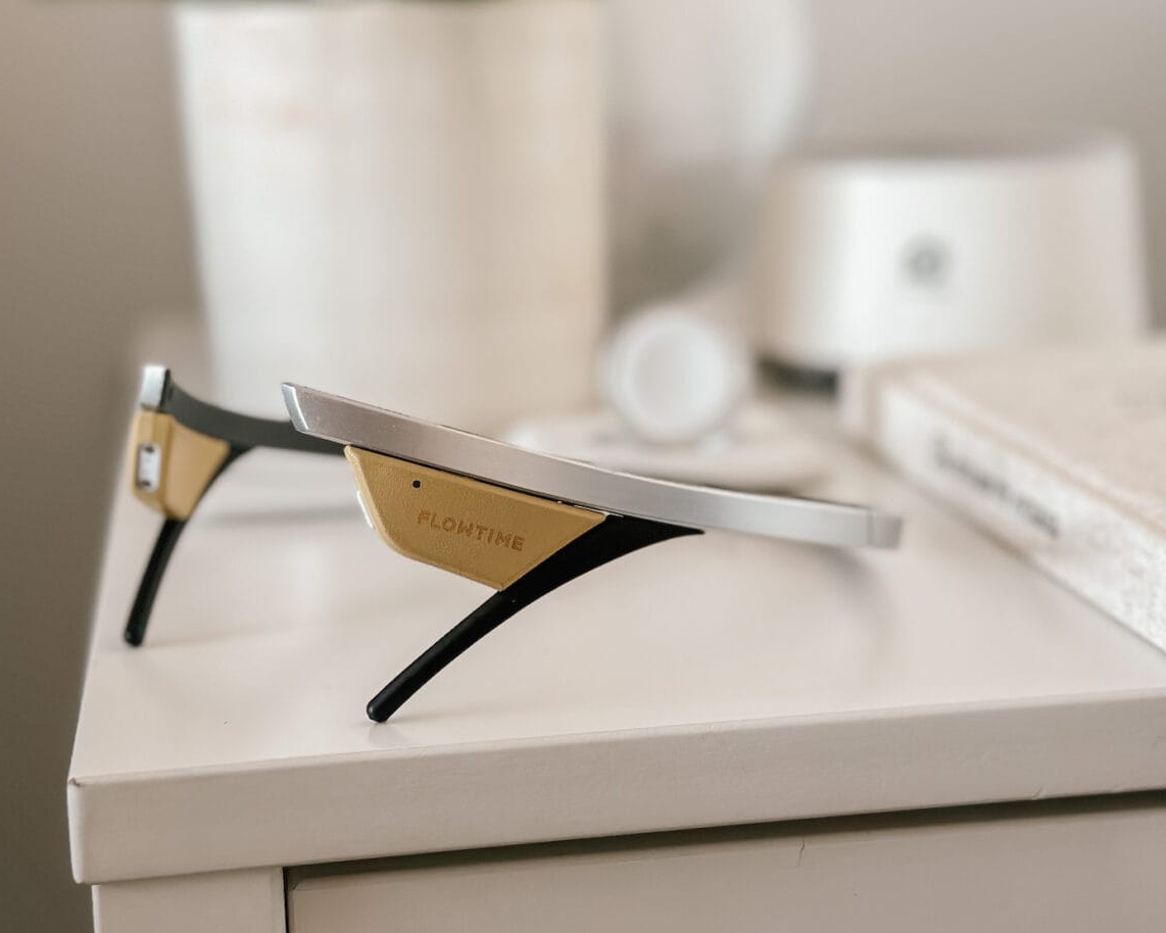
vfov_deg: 24.2
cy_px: 408
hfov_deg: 30.0
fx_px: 2174
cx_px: 583
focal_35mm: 63
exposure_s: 1/80
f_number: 1.8
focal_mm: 6.86
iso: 125
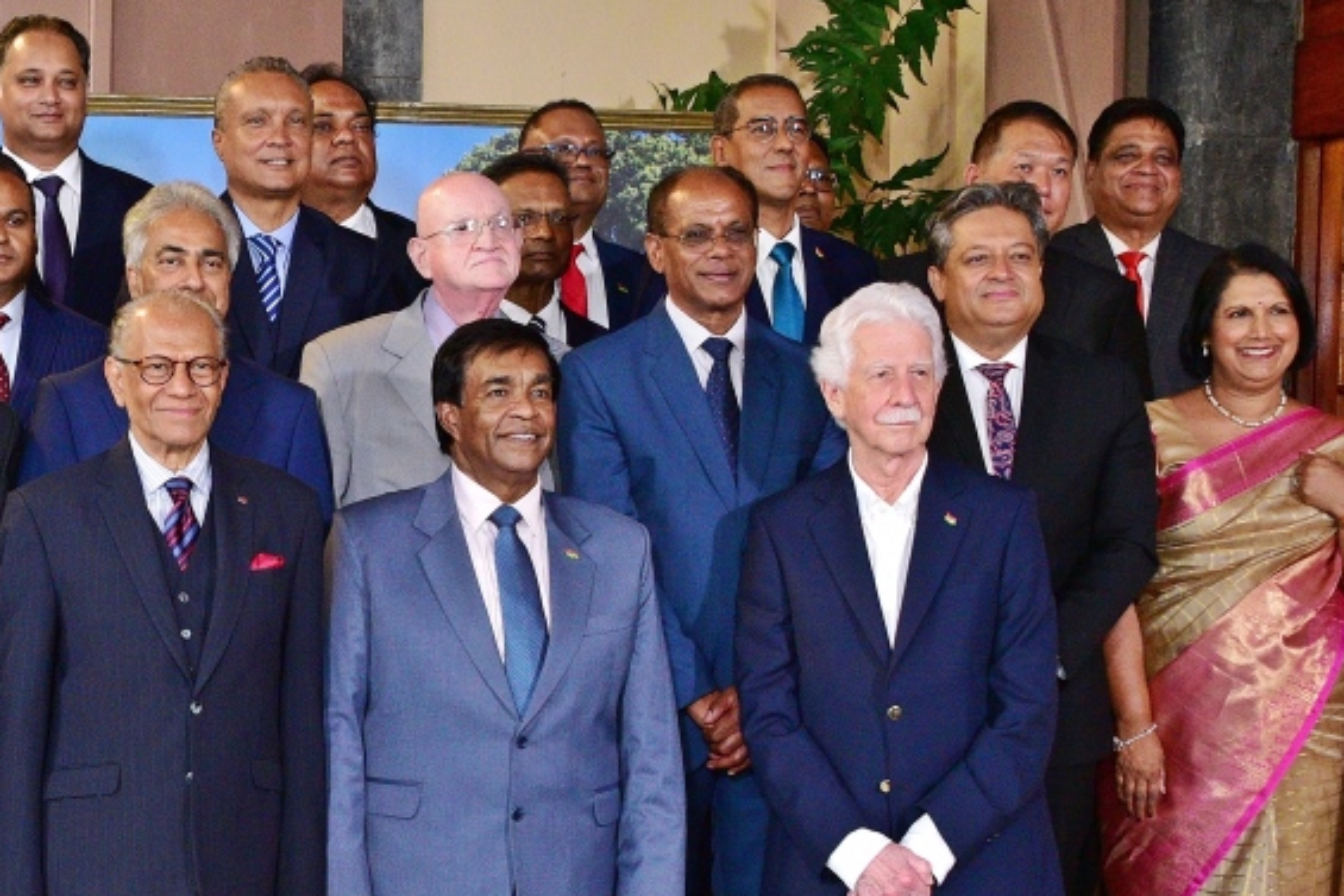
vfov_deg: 23.0
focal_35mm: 58
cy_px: 733
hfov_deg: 33.9
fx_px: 2166
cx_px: 381
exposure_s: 1/200
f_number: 6.3
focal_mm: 32
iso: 2500
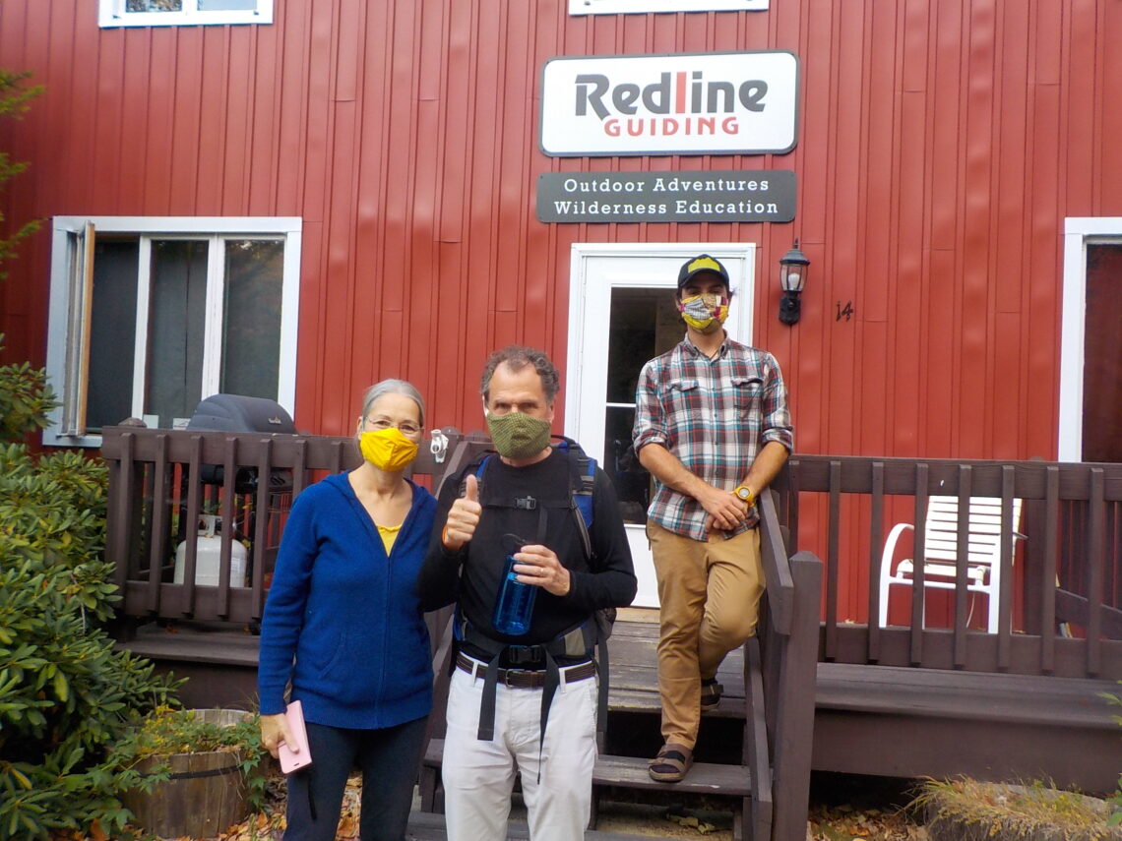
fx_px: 972
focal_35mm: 30
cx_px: 561
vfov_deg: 46.8
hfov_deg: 60.0
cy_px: 420
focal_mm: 4.1
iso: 125
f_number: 3.3
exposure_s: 1/80
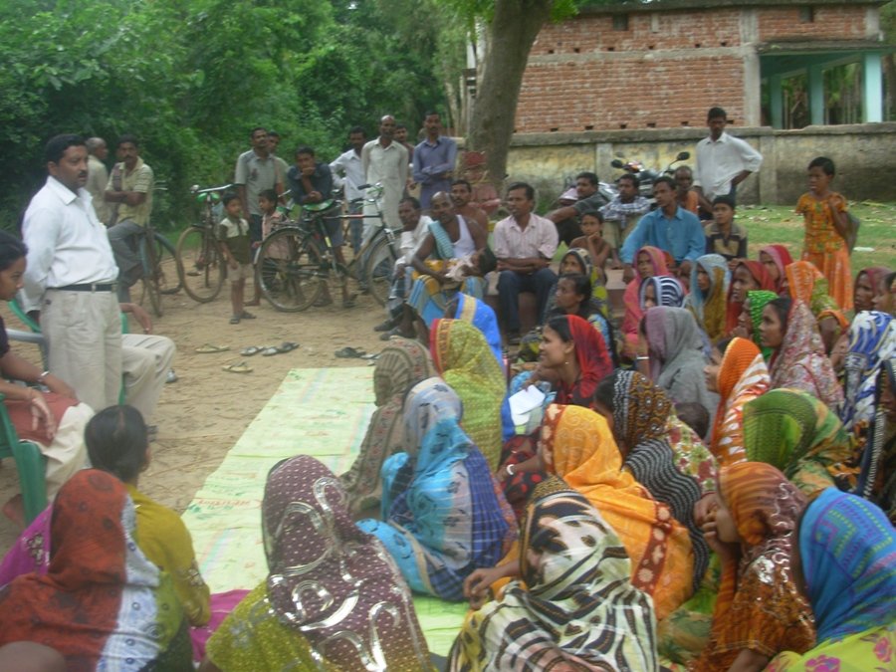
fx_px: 984
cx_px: 448
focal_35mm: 38
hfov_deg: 49.0
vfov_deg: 37.7
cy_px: 336
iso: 50
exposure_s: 1/64
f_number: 2.9
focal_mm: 6.3
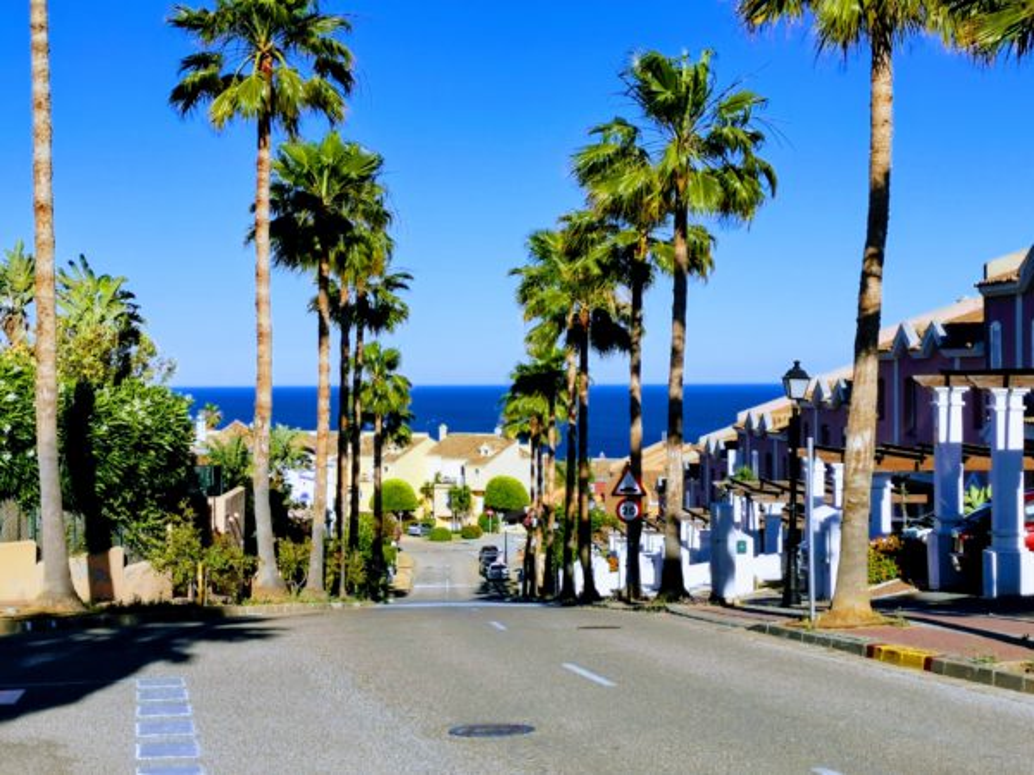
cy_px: 388
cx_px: 517
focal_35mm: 60
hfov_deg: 32.2
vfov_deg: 24.4
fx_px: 1792
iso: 50
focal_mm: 5.58
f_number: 1.8
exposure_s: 1/3460
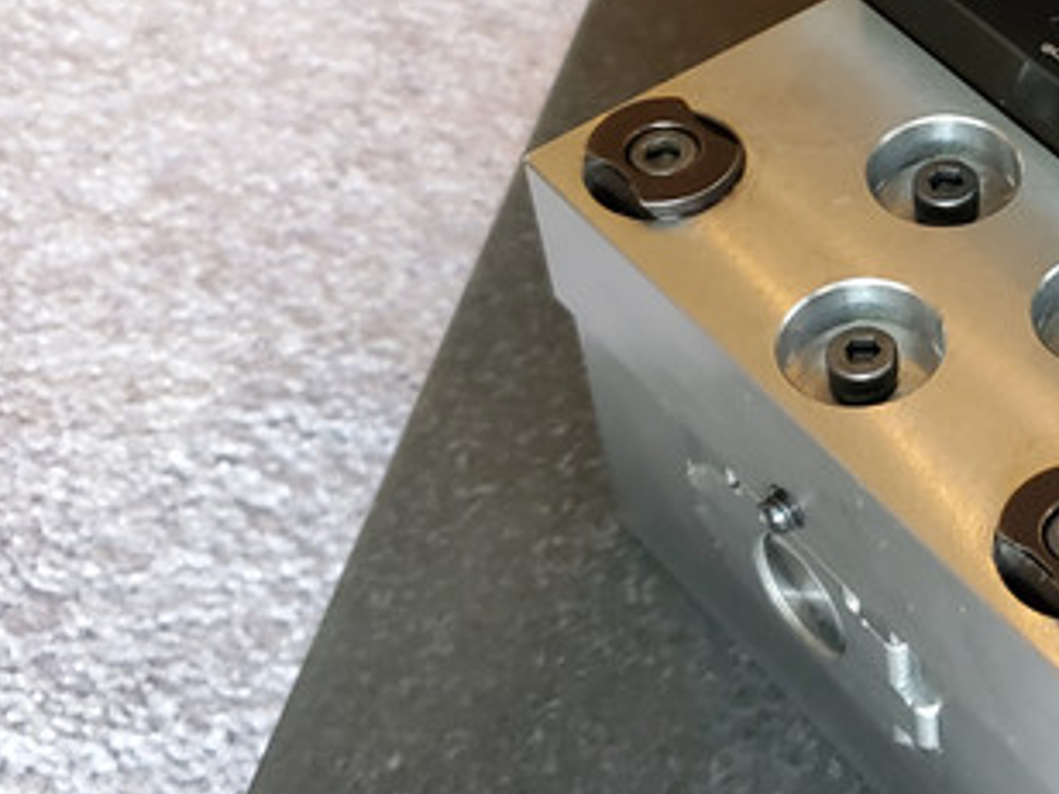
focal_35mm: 72
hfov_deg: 24.6
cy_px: 254
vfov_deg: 20.4
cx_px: 1260
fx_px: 2203
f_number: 1.5
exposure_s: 1/40
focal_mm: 4.3
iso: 200
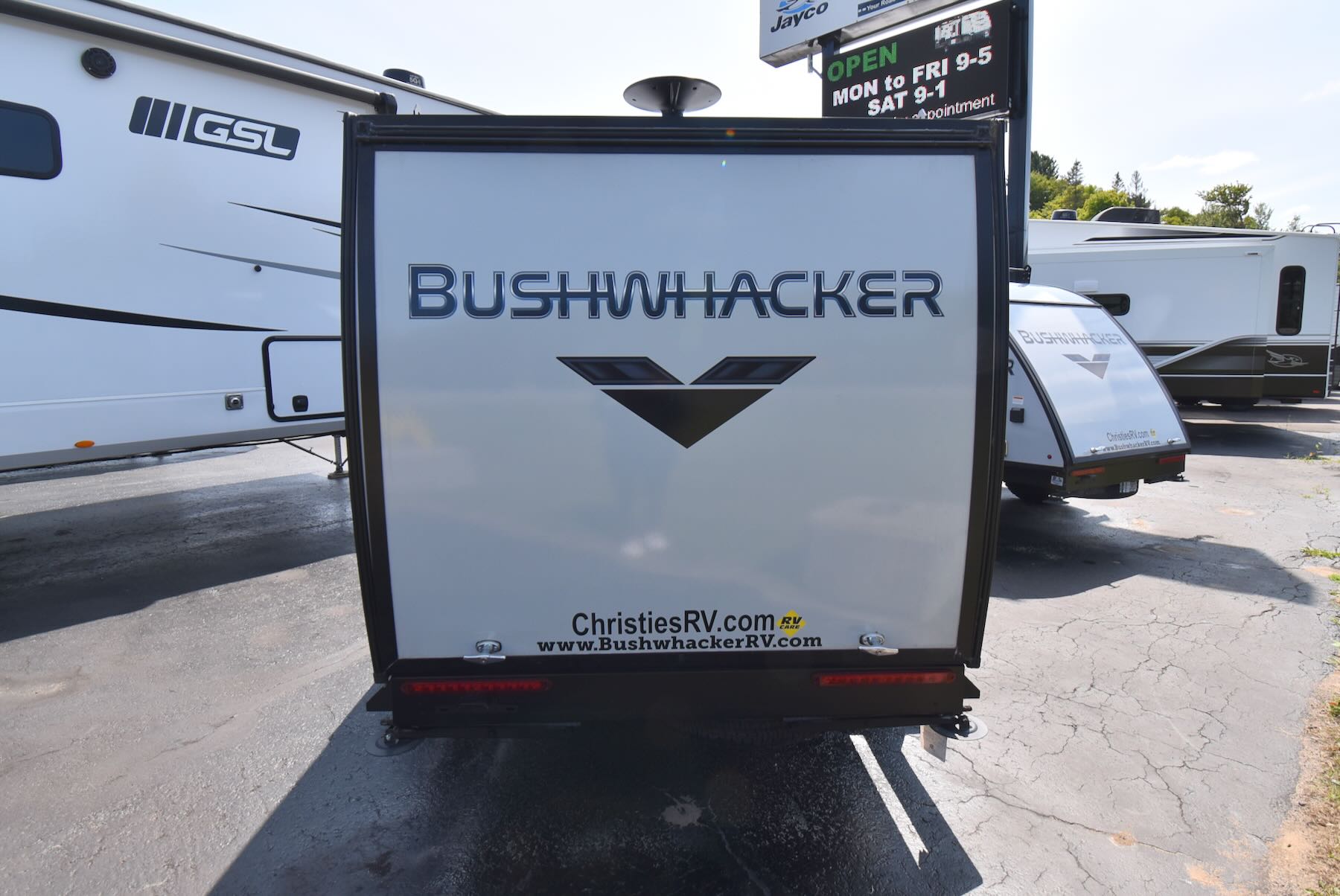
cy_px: 448
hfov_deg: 94.9
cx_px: 670
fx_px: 615
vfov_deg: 72.2
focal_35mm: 16
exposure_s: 1/320
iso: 200
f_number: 9
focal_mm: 11
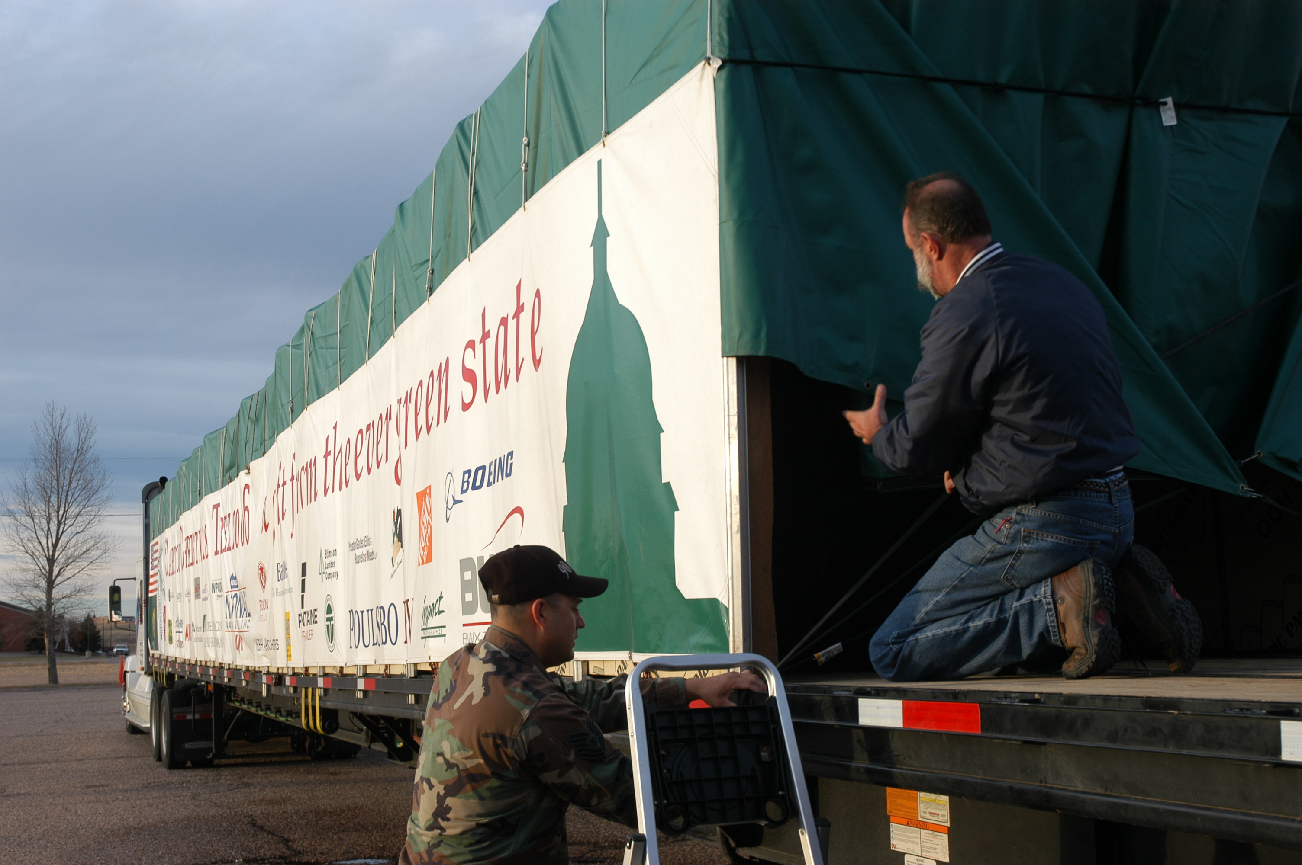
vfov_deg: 28.9
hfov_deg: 42.4
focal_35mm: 46
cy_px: 432
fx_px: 1680
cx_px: 651
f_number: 6.3
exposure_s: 1/160
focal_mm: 31
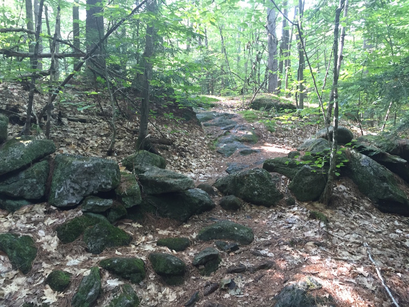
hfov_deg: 61.7
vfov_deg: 48.2
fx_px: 343
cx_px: 204
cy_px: 154
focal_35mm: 29
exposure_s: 1/30
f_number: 2.2
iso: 100
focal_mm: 4.15
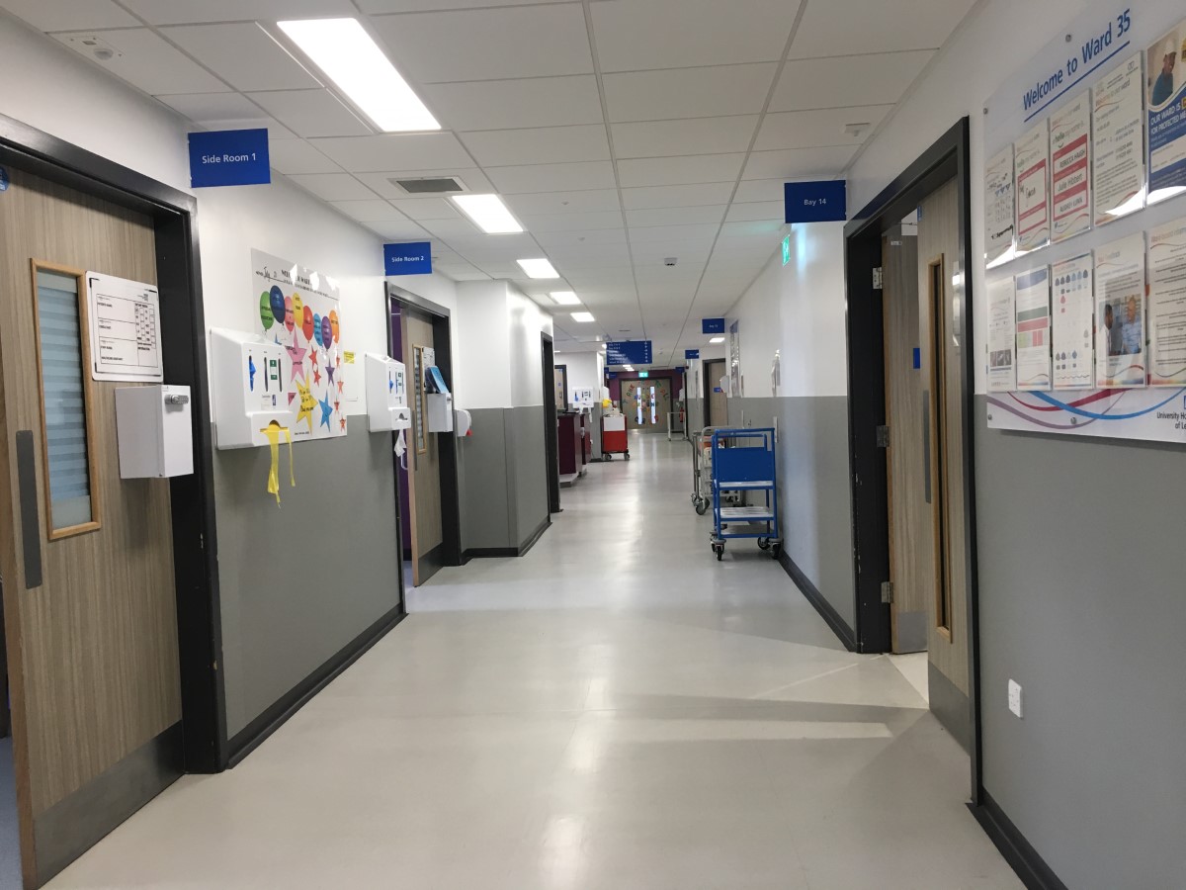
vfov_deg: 48.2
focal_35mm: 29
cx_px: 593
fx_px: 994
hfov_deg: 61.7
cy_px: 445
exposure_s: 1/33
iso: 50
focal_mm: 4.15
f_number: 2.2
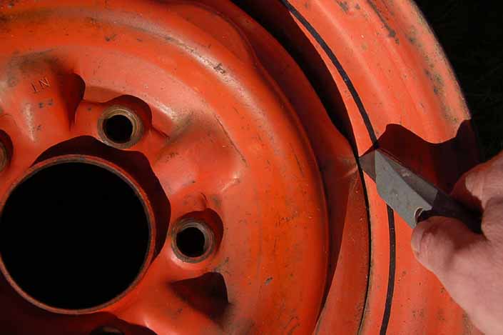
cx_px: 252
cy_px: 168
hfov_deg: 37.9
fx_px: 733
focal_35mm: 52
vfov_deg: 25.7
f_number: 10
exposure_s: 1/400
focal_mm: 35
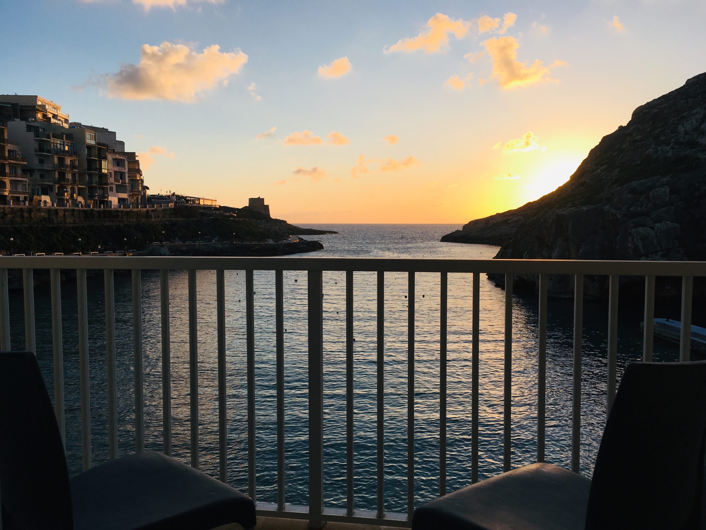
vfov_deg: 48.2
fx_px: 591
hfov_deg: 61.7
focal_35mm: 29
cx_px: 353
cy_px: 265
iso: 25
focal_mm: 4.15
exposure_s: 1/916
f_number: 2.2
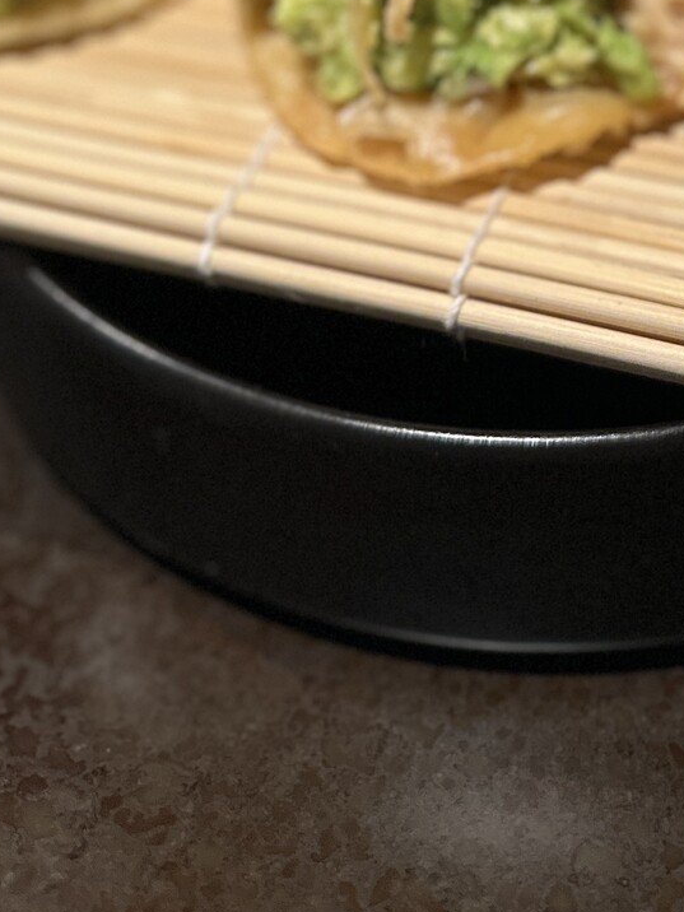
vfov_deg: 24.7
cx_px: 638
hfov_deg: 21.4
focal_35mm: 67
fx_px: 1765
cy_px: -315
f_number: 1.78
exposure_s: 1/50
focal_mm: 6.86
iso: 400
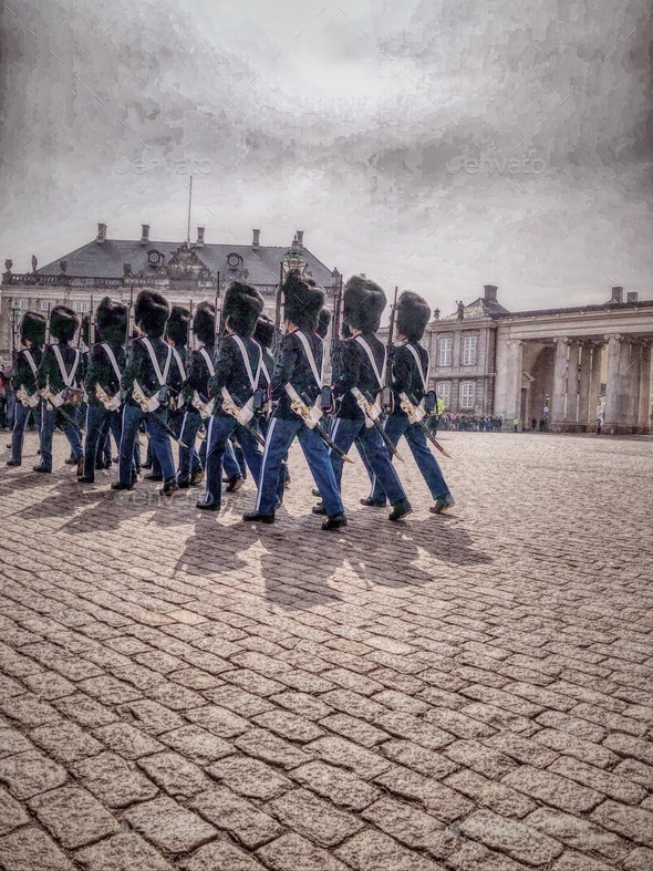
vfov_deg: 63.5
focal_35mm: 28
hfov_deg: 49.7
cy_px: 436
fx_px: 704
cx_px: 326
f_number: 1.8
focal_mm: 3.99
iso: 25
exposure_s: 1/6944
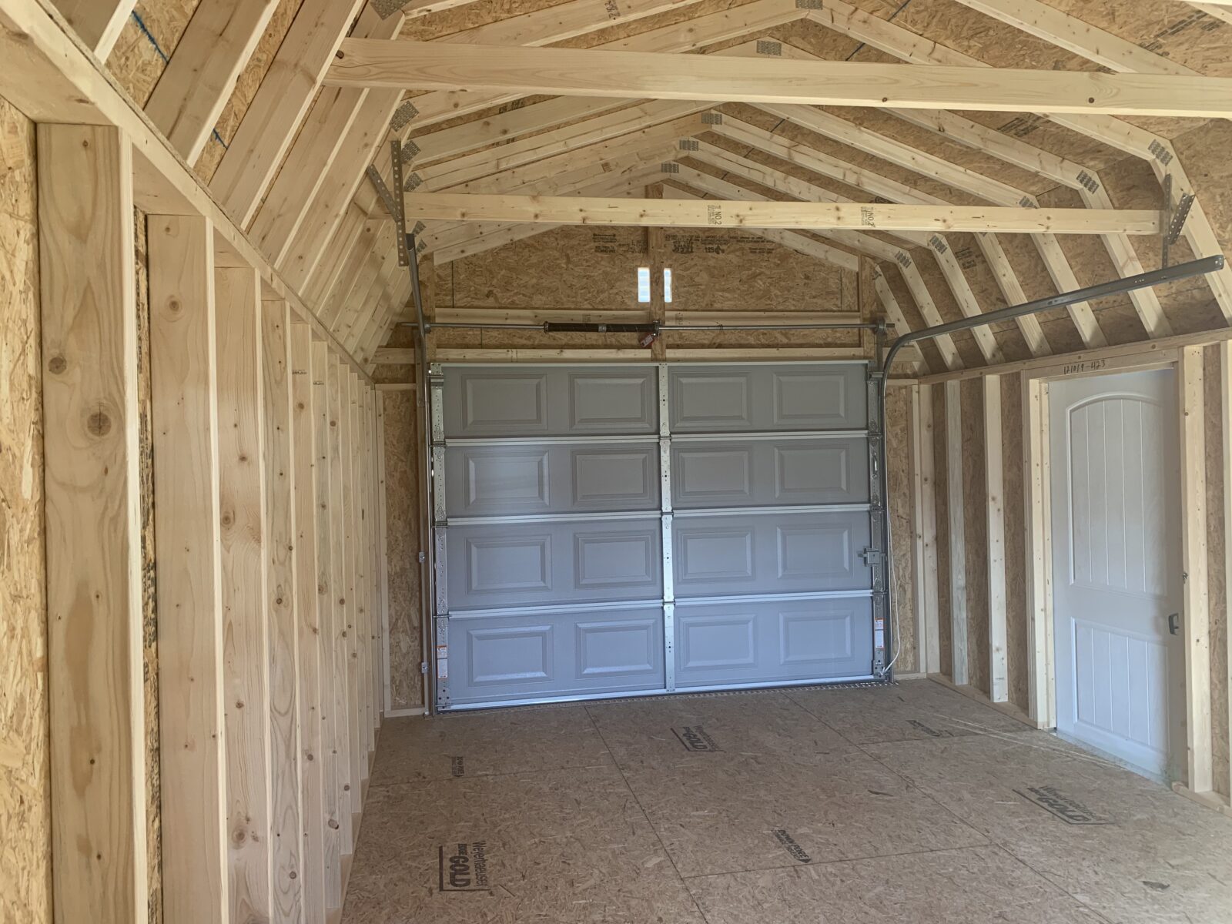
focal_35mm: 26
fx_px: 925
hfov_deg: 67.3
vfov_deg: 53.1
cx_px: 616
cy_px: 462
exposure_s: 1/63
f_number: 1.8
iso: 100
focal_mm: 4.25
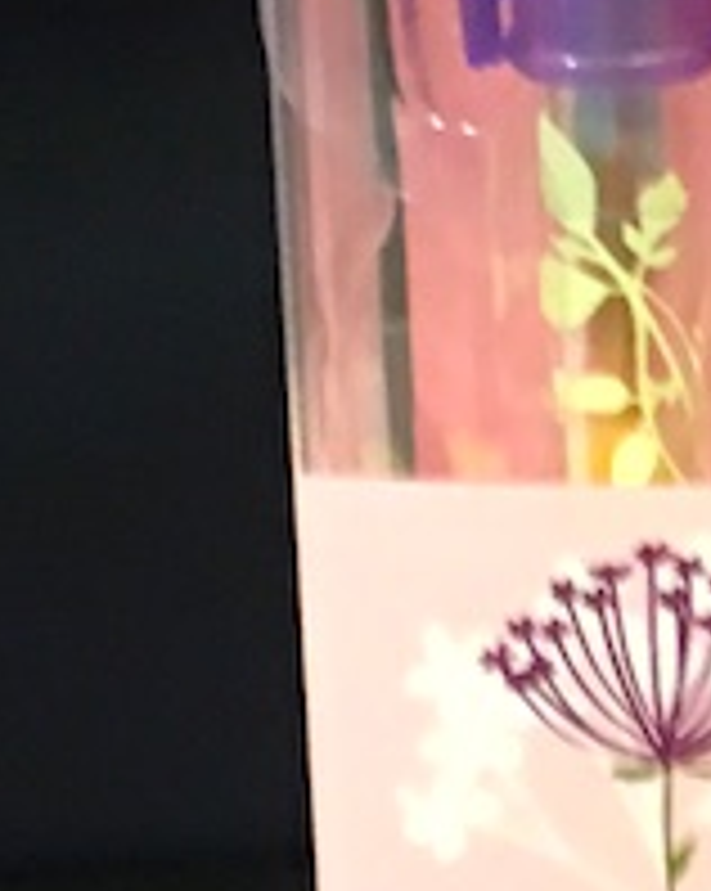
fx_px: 4821
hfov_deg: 8.2
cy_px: 140
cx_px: 1260
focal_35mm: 183
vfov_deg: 10.5
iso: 100
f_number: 2.2
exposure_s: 1/8
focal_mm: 4.15
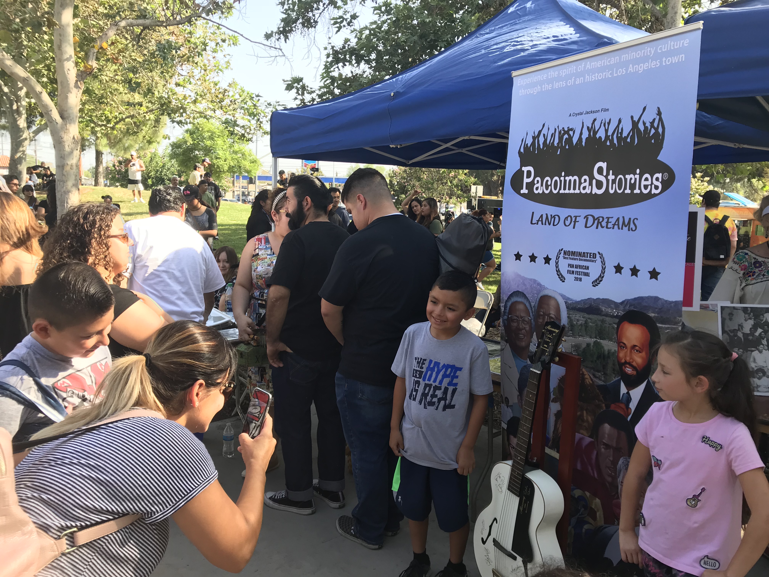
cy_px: 288
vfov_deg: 49.7
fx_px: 622
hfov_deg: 63.4
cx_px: 384
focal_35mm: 28
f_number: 1.8
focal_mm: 3.99
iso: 20
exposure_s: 1/280
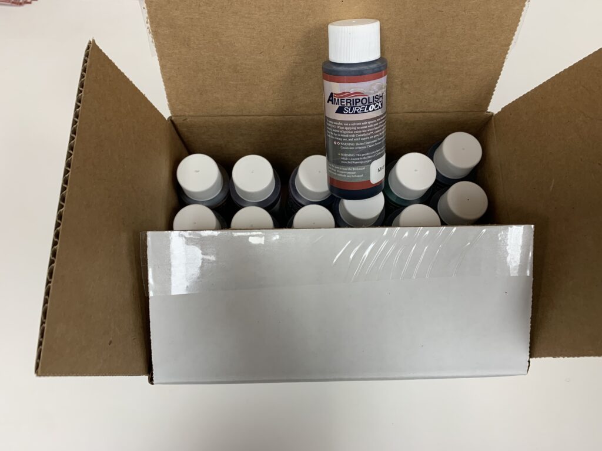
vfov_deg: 53.1
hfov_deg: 67.3
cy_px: 226
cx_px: 301
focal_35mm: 26
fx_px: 452
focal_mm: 4.25
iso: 50
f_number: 1.8
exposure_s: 1/60
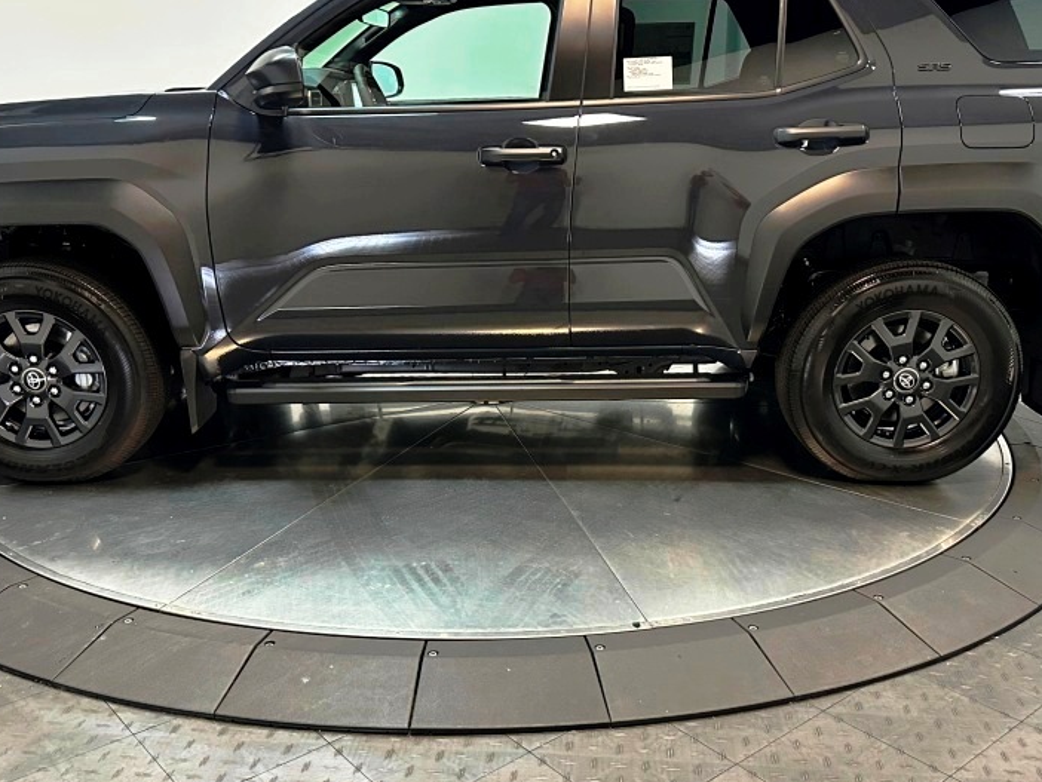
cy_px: 401
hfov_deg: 52.6
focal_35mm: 35
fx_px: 1054
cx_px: 525
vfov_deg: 40.7
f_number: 1.78
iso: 800
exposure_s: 1/60
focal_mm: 6.86
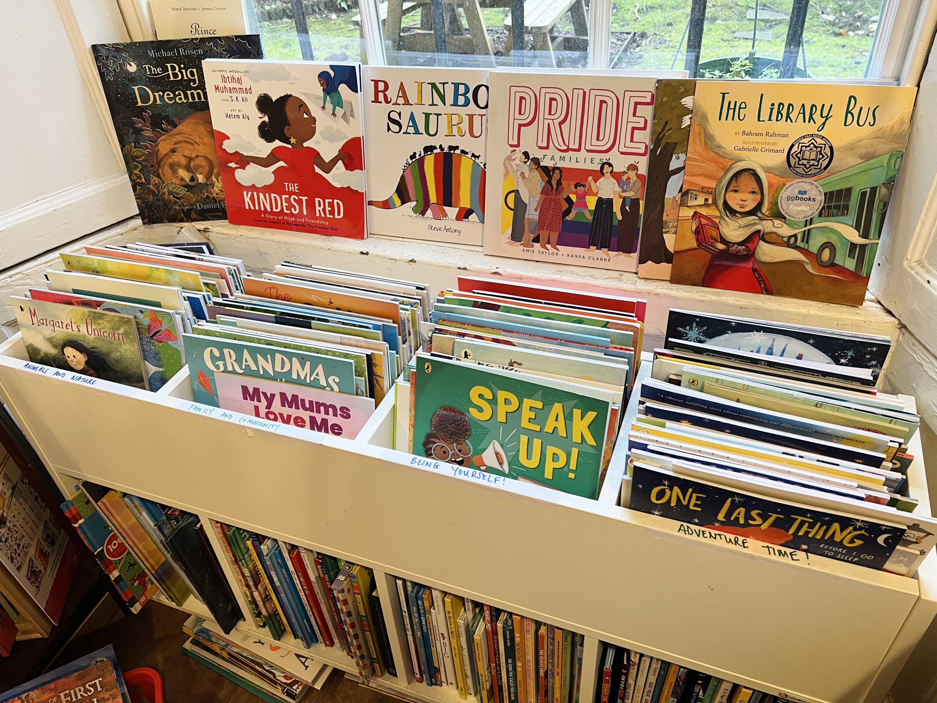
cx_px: 468
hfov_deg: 67.3
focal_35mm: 26
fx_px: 704
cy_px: 352
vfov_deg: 53.1
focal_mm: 5.7
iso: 80
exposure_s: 1/50
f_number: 1.5
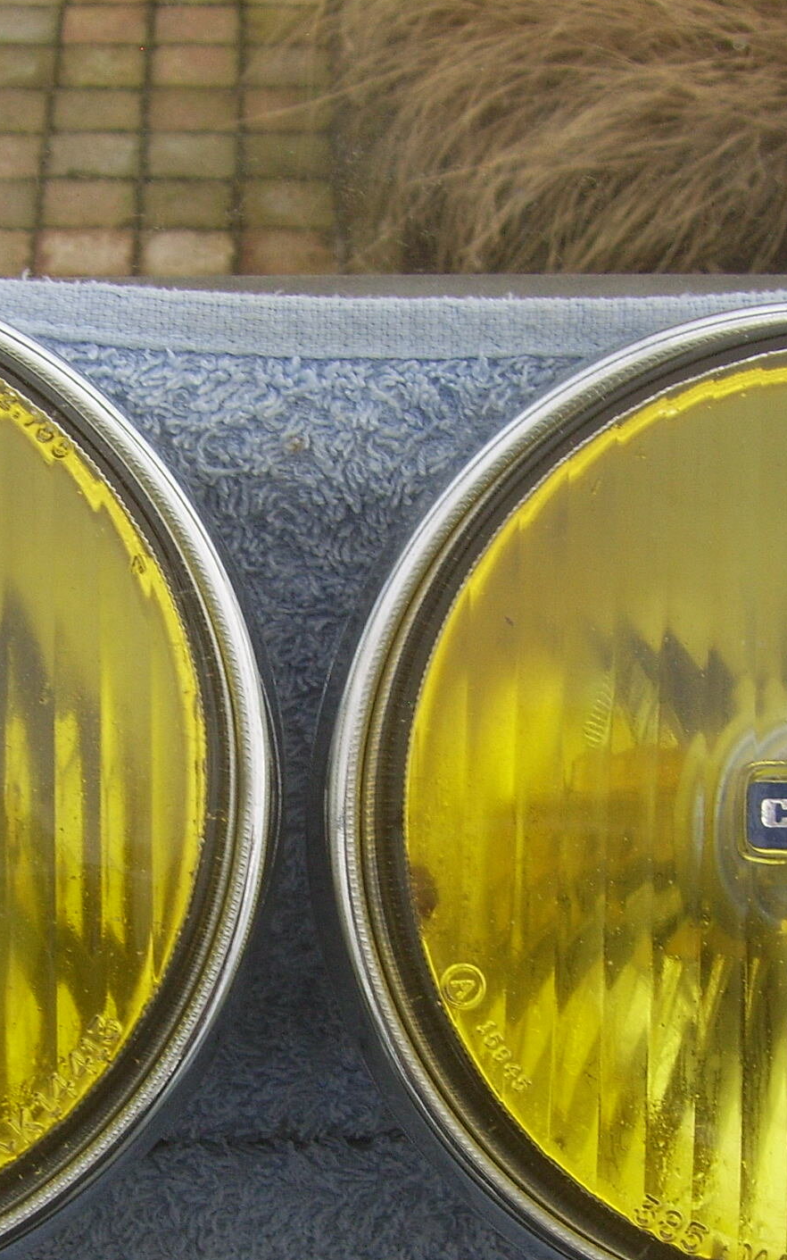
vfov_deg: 27.7
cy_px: 833
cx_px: 296
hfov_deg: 17.6
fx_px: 2539
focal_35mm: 74
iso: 50
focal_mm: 7.8
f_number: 5.7
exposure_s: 1/80
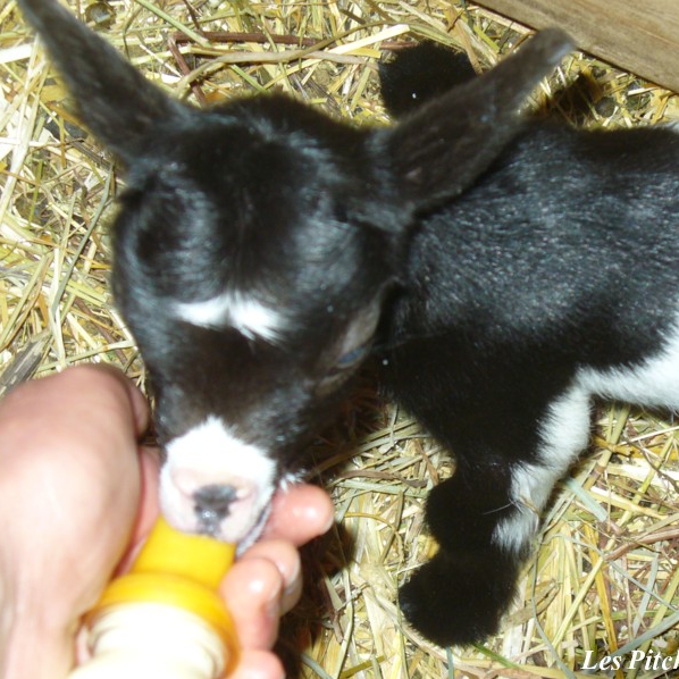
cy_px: 340
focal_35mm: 84
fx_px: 1864
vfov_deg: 20.6
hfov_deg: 20.6
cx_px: 438
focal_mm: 11.4
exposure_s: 1/30
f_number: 3.2
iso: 100
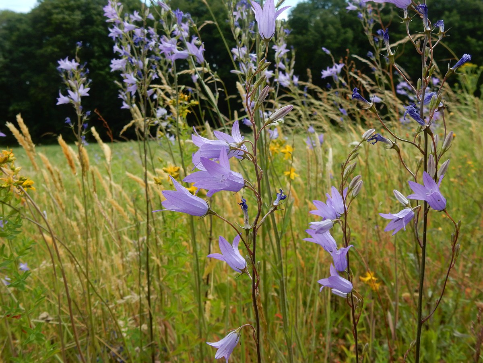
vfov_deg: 39.7
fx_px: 502
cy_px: 182
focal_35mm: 36
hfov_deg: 51.4
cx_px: 242
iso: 125
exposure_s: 1/500
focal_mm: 6.4
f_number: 4
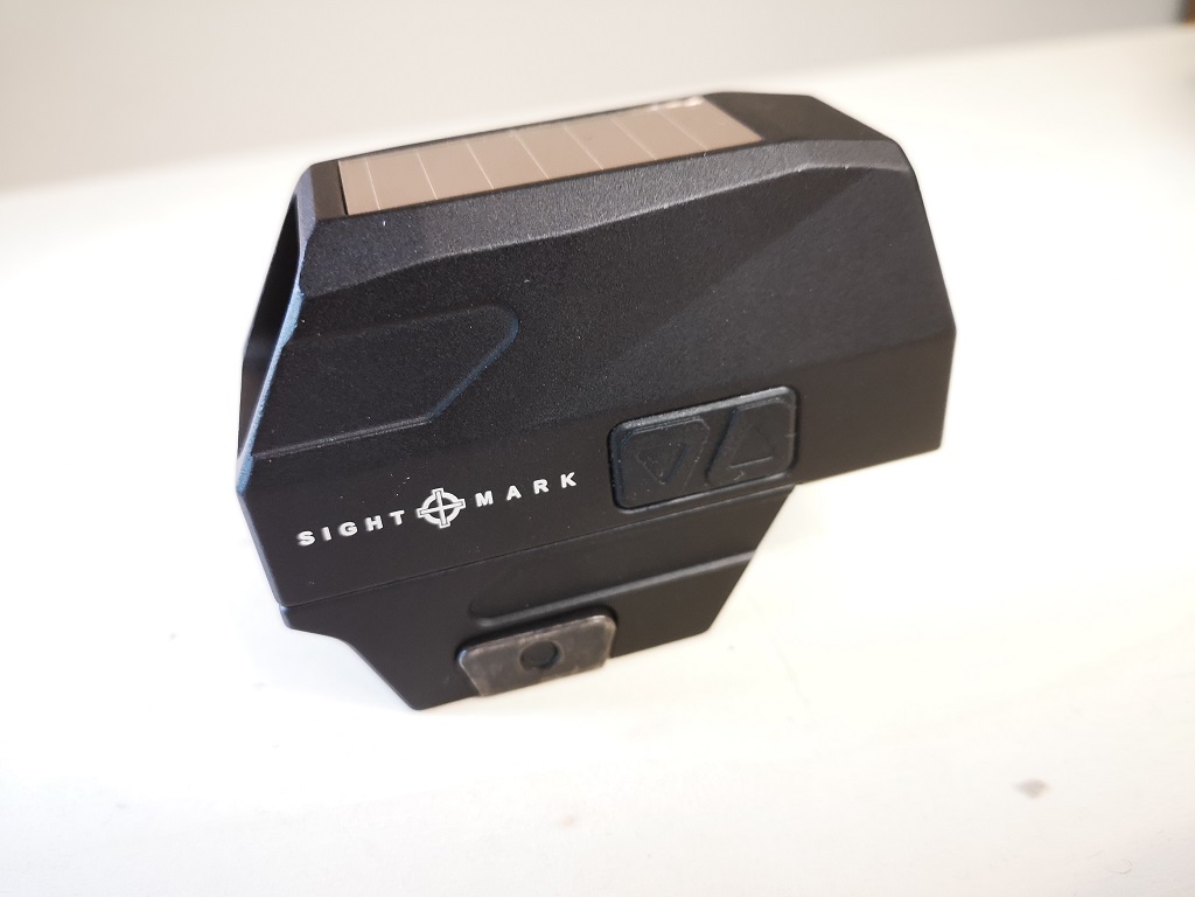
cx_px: 598
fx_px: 932
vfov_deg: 51.4
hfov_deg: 65.3
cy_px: 448
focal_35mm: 27
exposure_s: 1/25
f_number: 1.8
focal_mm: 5.58
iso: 400
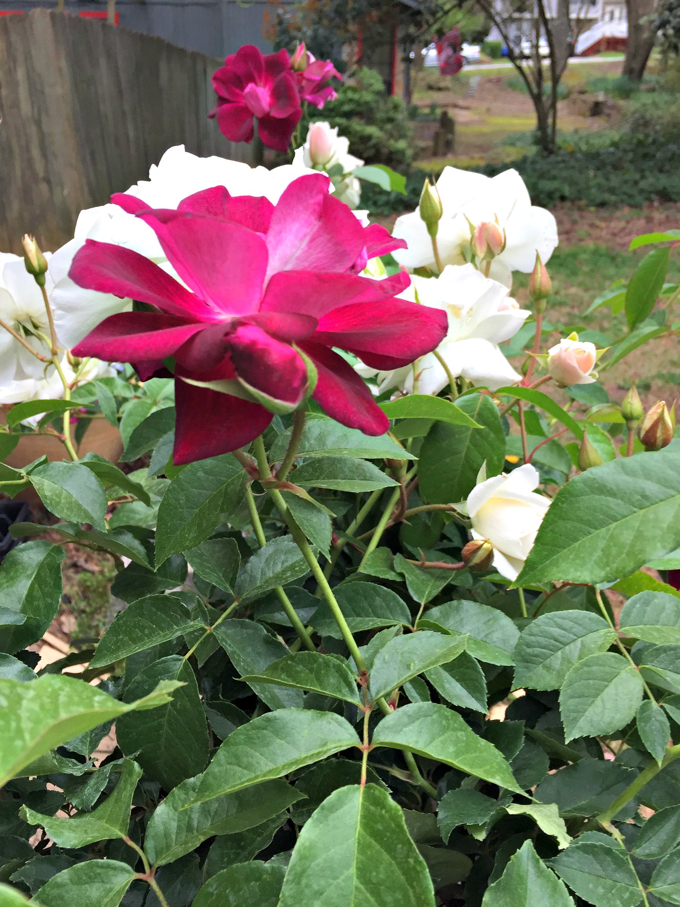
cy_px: 454
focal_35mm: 29
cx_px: 340
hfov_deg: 48.2
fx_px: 760
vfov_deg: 61.7
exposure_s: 1/120
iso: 50
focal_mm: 4.15
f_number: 2.2
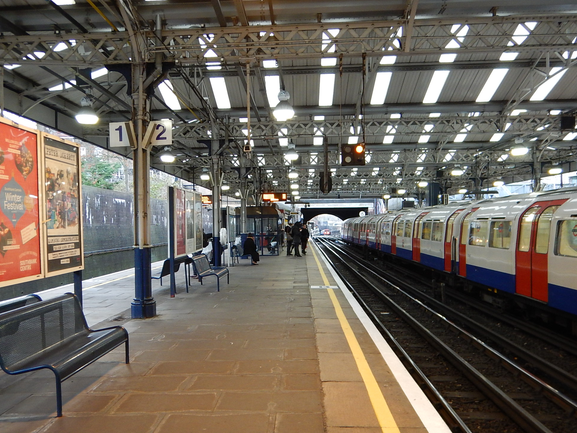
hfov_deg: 53.9
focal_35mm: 34
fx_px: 567
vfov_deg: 41.7
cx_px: 264
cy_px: 238
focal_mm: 5.1
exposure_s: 1/30
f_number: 2.8
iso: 220
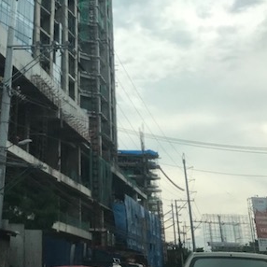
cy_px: -72
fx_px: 567
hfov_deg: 25.4
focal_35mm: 65
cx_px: 11
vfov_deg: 23.6
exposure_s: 1/577
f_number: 1.8
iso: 20
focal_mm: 3.99
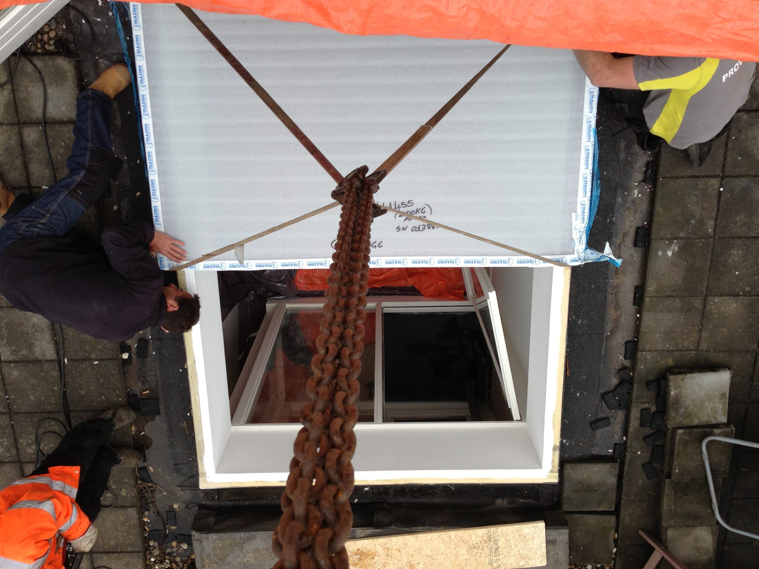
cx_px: 389
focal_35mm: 35
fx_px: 767
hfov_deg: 52.6
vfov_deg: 40.7
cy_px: 292
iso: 50
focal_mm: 4.13
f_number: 2.4
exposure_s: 1/455
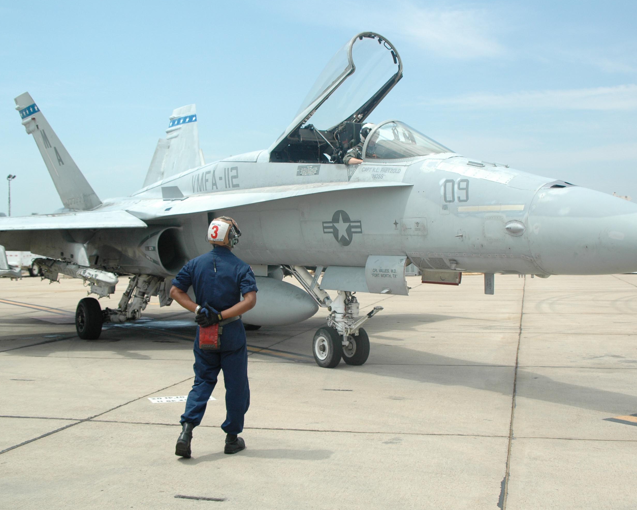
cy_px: 255
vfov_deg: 31.4
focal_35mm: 48
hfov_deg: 38.8
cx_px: 314
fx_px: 905
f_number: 5
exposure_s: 1/2000
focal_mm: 28
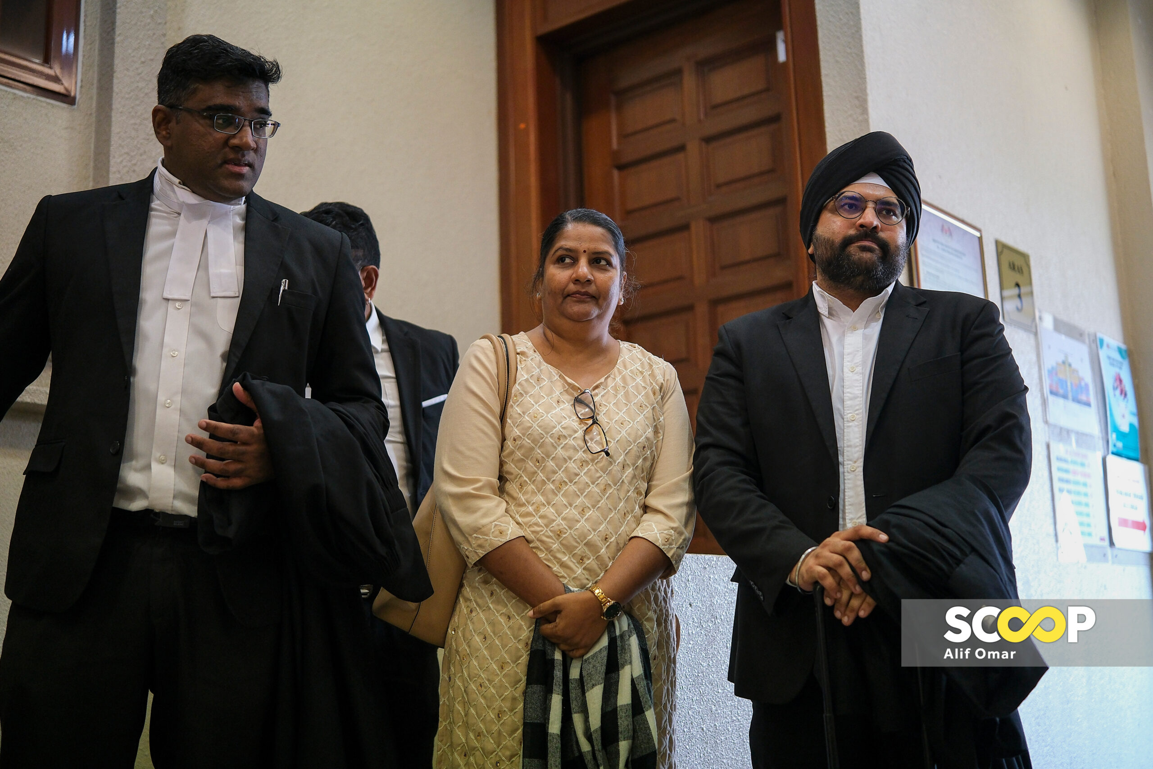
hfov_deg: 47.4
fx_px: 1313
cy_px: 384
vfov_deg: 32.6
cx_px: 576
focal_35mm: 41
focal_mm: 27
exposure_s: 1/400
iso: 1000
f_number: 1.2
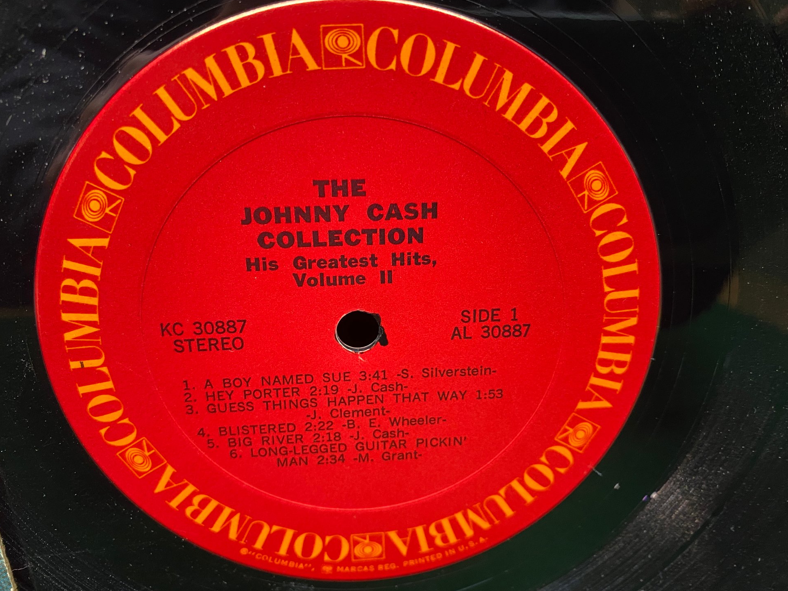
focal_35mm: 26
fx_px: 592
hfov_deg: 67.3
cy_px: 295
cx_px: 405
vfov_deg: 53.1
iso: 250
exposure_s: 1/60
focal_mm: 4.25
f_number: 1.8
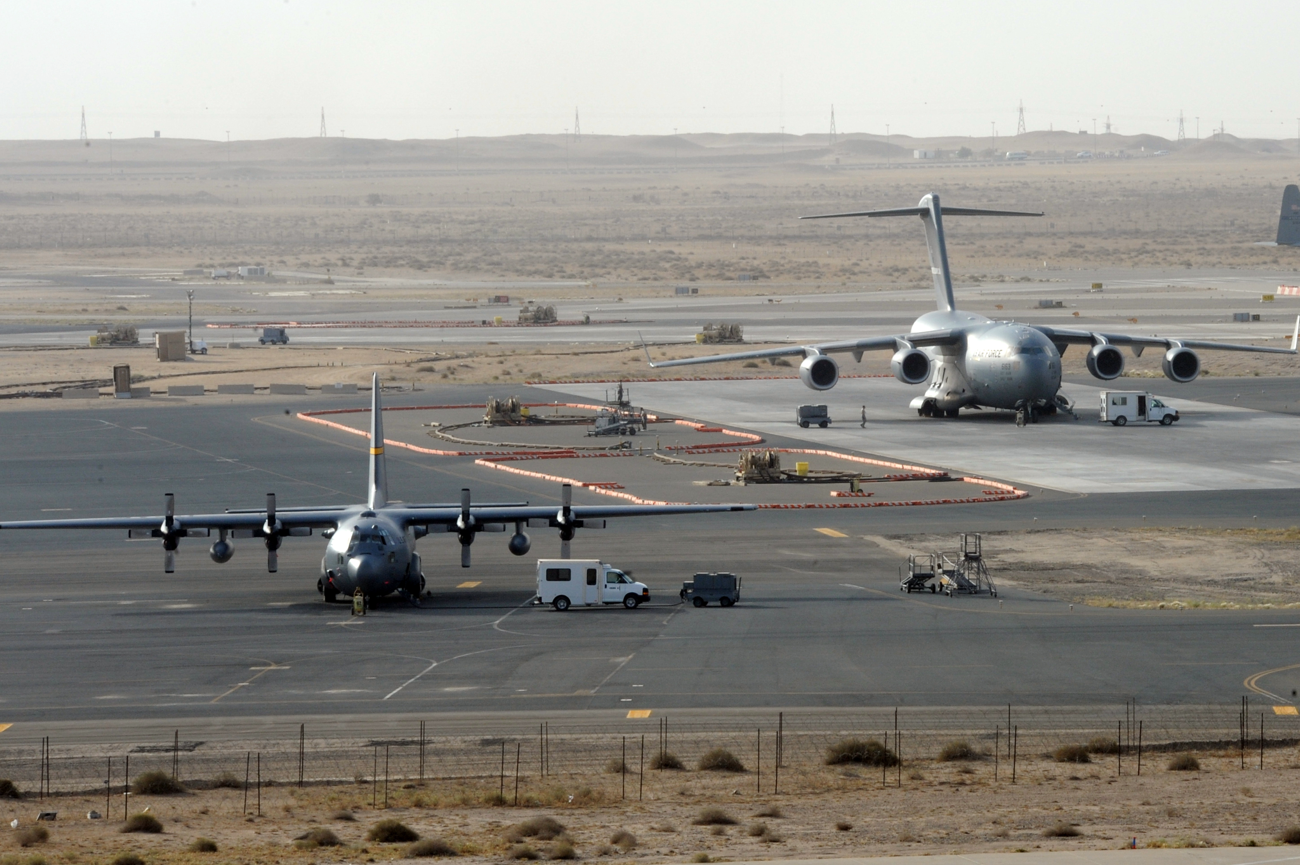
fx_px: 8914
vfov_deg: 5.6
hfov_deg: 8.3
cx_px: 735
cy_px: 419
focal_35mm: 247
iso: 500
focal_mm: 200
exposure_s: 1/125
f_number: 22
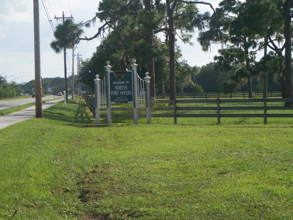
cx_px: 146
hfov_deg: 16.8
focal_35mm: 117
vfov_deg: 12.7
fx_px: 991
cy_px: 110
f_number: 4.4
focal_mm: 19.2
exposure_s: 1/400
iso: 50
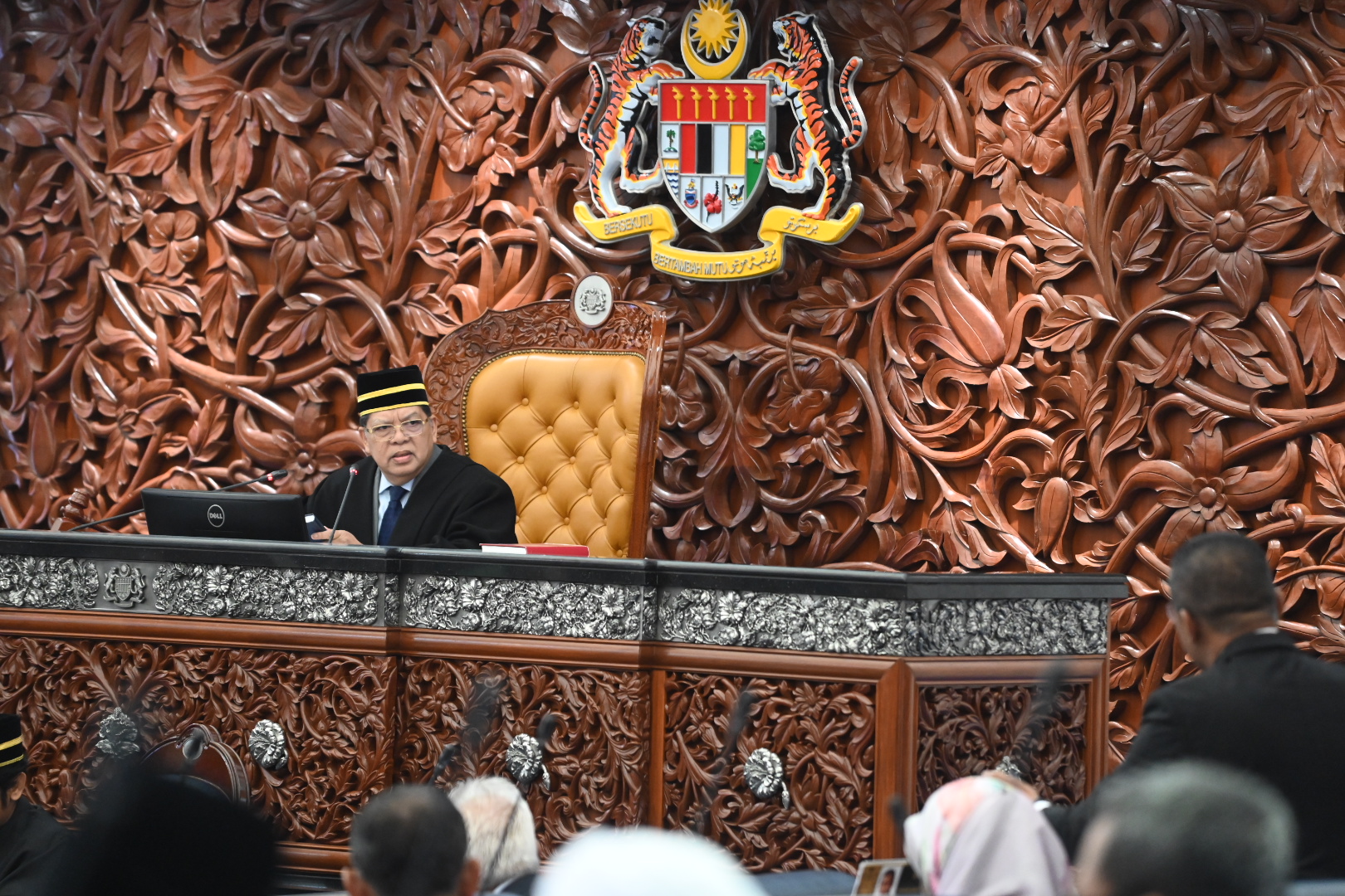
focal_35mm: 200
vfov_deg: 6.9
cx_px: 672
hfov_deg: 10.3
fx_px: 7472
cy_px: 448
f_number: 4
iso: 5600
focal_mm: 200
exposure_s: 1/250
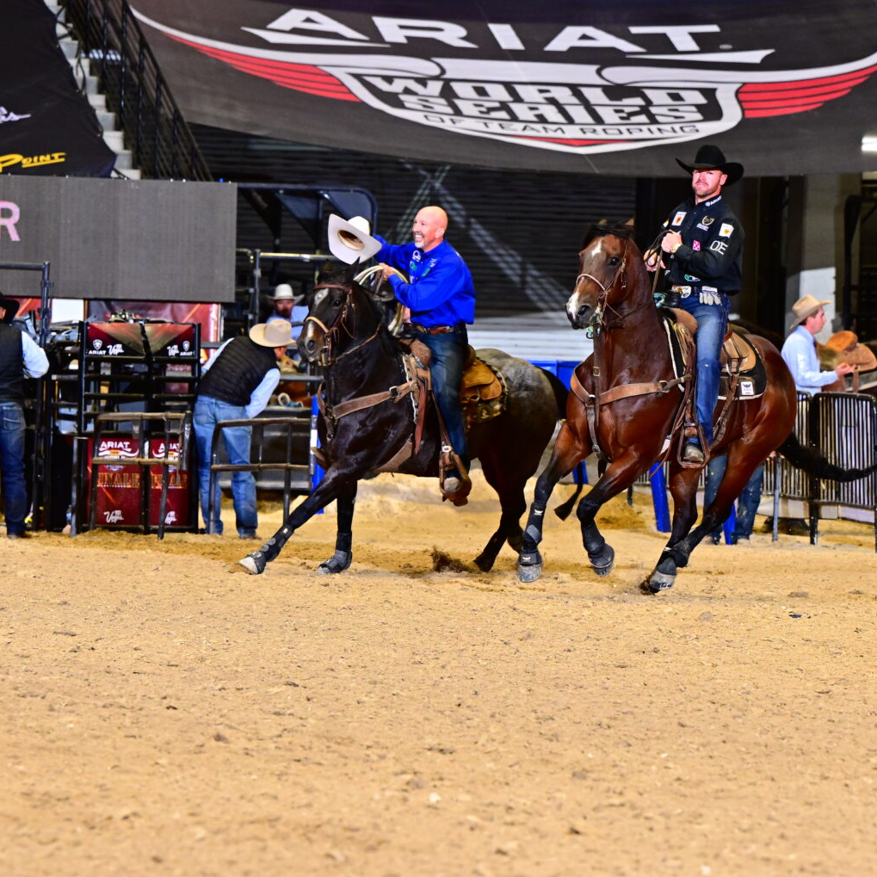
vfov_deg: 6.5
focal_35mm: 269
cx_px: 559
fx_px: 7710
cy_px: 438
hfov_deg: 6.5
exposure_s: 1/250
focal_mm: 140
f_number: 5
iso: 1250
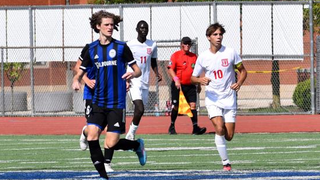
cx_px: 160
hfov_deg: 8.3
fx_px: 2211
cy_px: 90
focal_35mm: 261
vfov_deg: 4.7
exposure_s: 1/2000
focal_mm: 165
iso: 400
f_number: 7.1
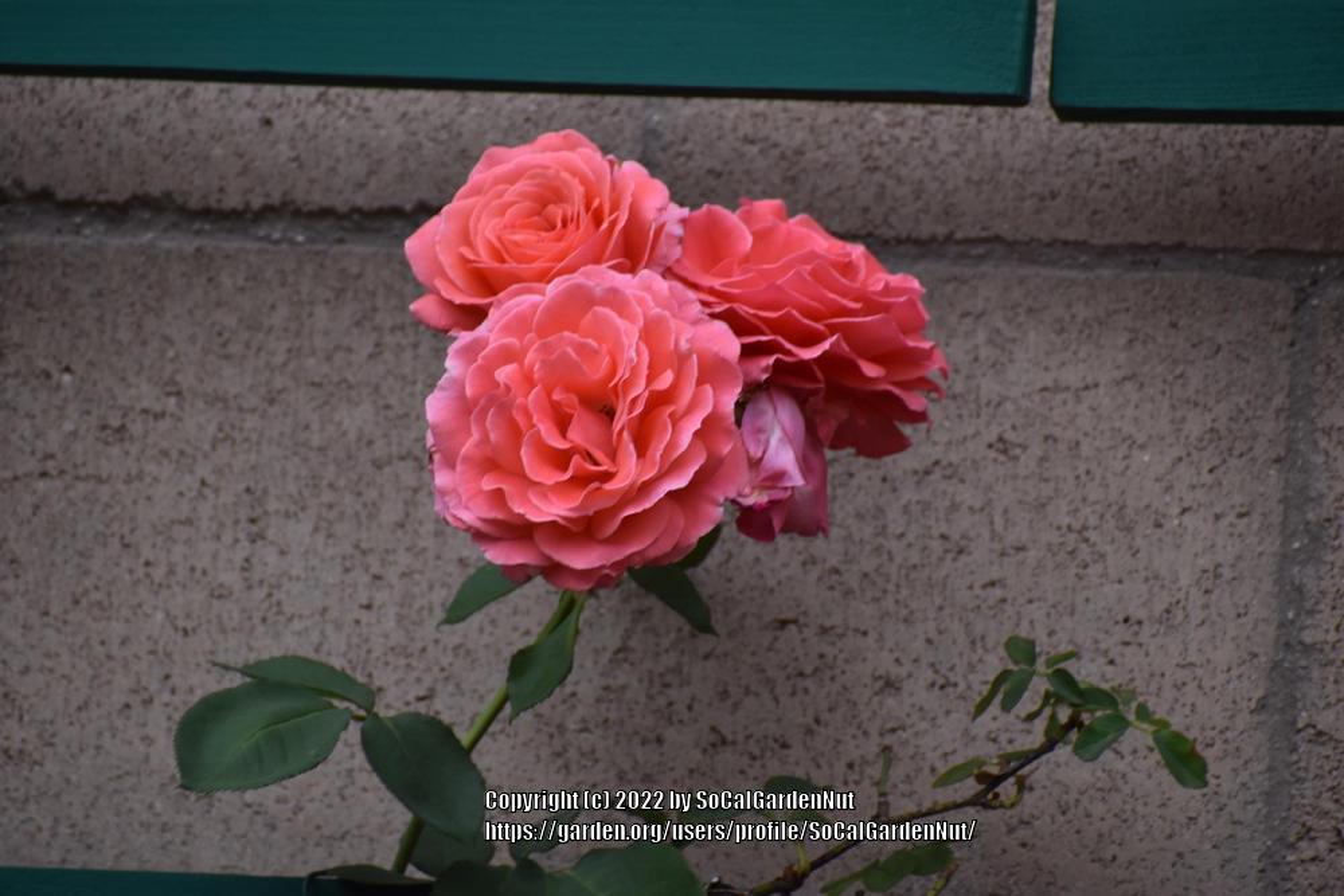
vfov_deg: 3.1
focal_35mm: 450
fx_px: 16801
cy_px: 448
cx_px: 672
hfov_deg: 4.6
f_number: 6.3
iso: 800
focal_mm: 300
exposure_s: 1/500
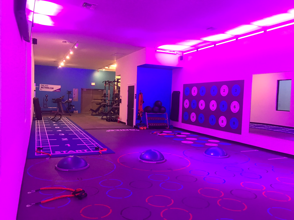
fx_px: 238
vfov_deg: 49.7
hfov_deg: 63.4
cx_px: 147
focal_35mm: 28
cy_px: 110
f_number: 1.8
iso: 100
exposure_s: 1/9
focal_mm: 3.99
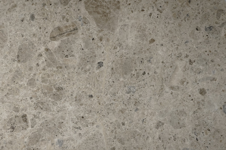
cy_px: 75
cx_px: 113
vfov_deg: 28.0
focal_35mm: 48
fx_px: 301
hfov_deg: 41.1
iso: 400
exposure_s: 1/125
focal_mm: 48
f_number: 14
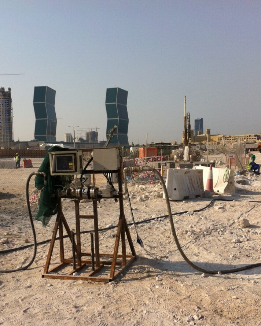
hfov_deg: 32.7
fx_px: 444
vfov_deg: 40.3
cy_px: 164
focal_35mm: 46
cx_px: 106
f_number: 2.8
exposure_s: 1/2514
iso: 80
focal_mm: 3.85
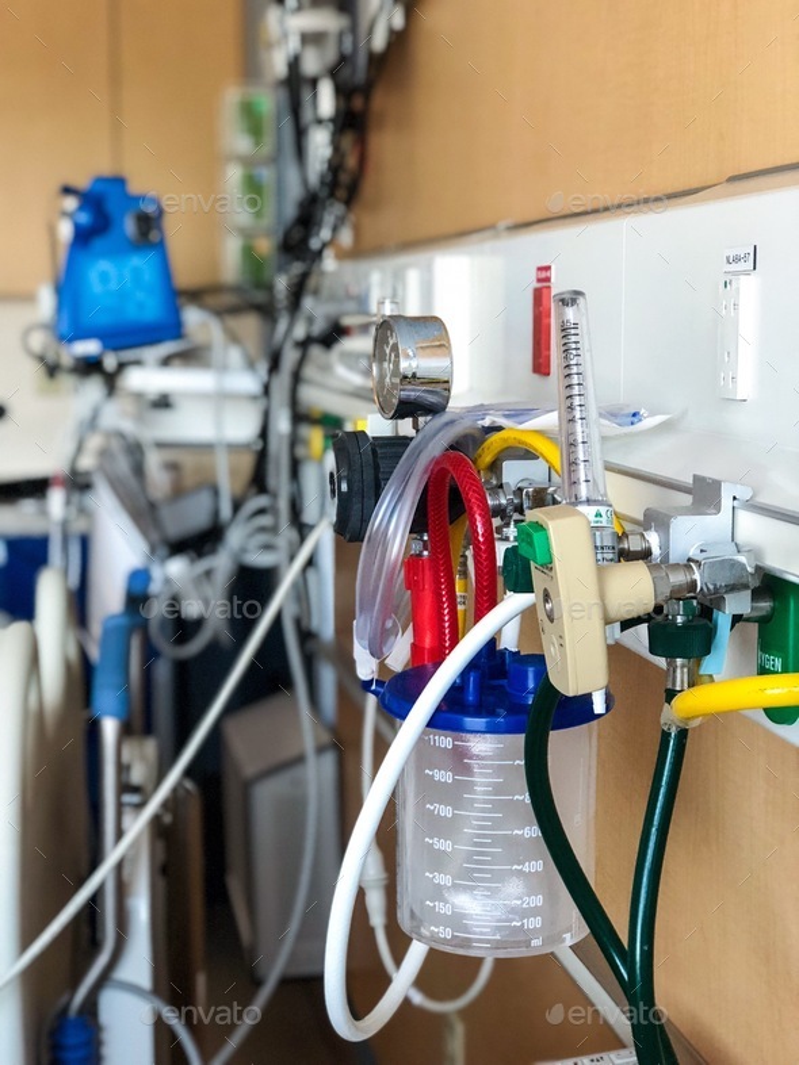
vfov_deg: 33.8
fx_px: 1755
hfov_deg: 25.7
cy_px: 532
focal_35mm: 57
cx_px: 400
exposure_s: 1/60
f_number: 2.8
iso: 500
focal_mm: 6.6
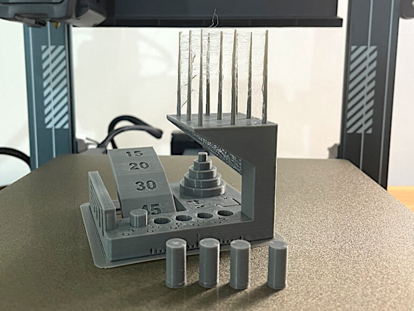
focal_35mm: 26
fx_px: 311
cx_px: 207
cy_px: 156
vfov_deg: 53.1
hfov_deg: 67.3
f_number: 1.6
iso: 125
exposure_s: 1/50
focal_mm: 4.2
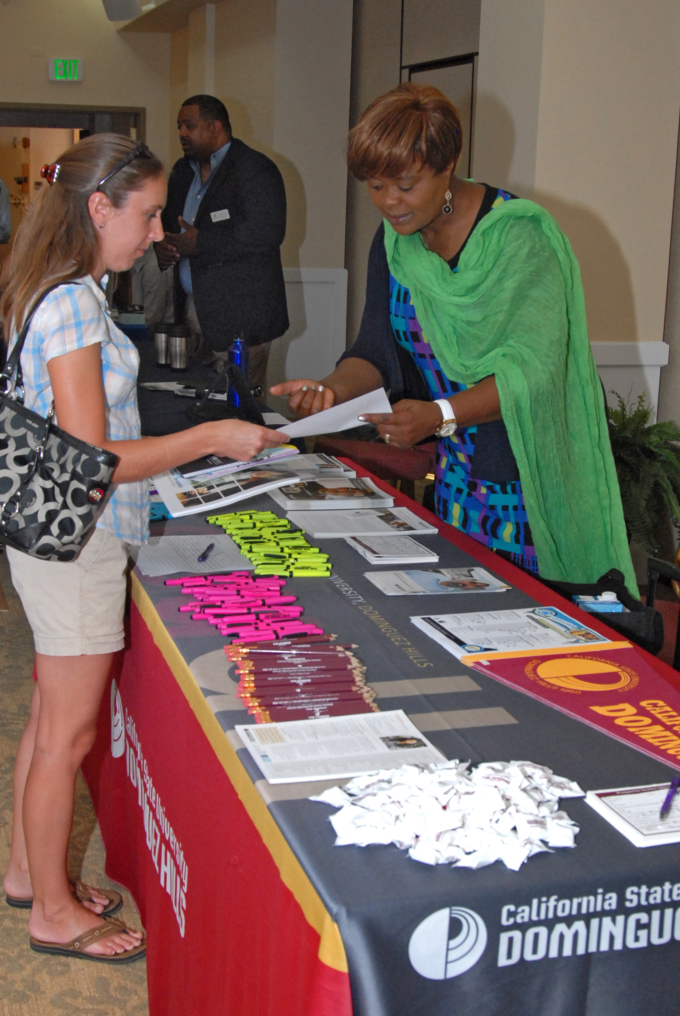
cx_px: 348
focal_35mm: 49
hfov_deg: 27.6
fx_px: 1385
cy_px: 544
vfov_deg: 40.3
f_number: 6.3
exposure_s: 1/60
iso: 640
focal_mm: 24
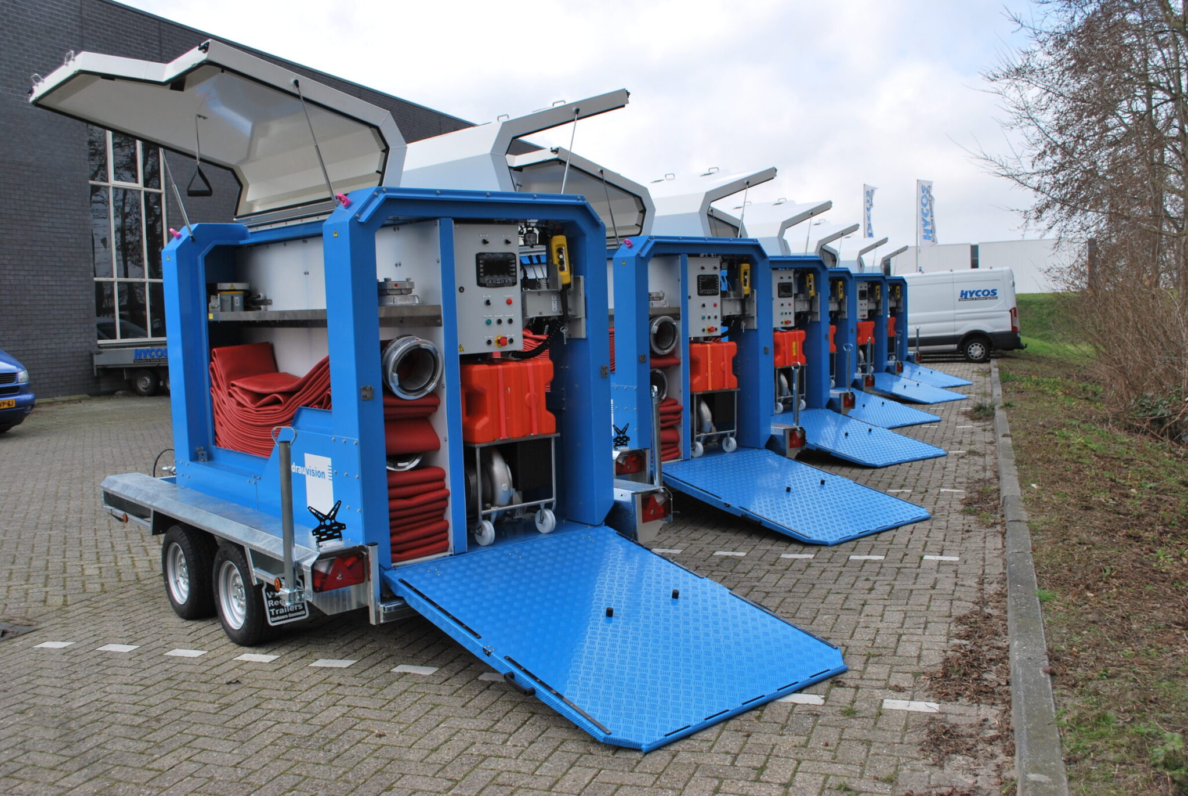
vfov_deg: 40.1
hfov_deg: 57.2
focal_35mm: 33
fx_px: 1090
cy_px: 398
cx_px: 594
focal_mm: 22
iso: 100
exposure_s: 1/200
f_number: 7.1
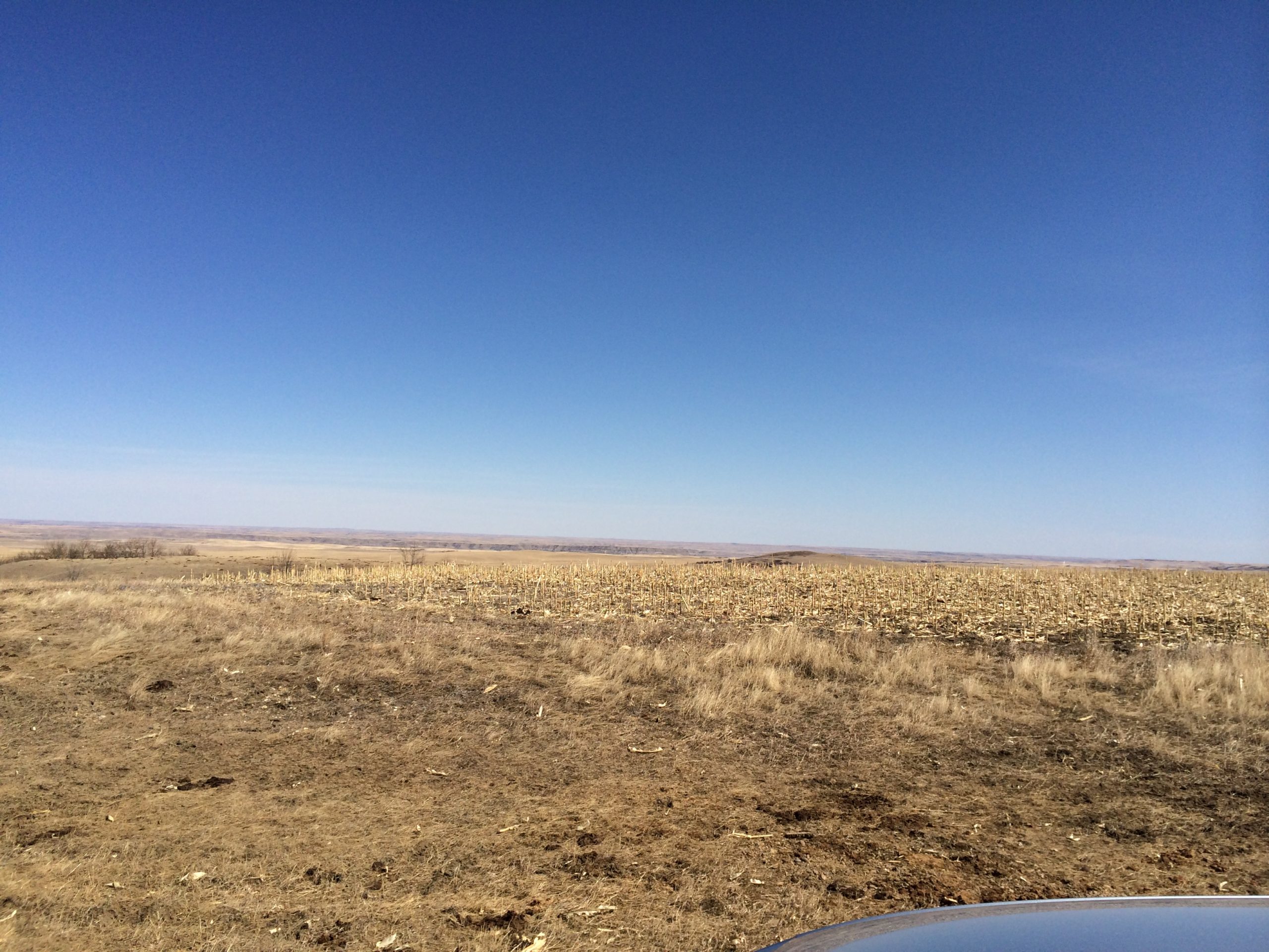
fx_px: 1100
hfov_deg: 60.0
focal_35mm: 30
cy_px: 476
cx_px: 634
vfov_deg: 46.8
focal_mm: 4.12
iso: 40
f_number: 2.2
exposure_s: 1/4115
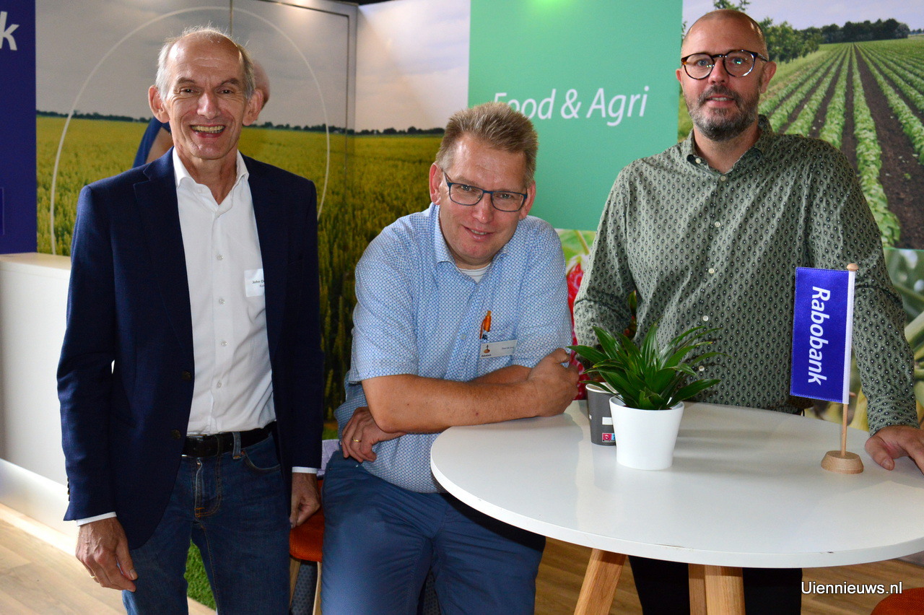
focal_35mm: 34
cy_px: 308
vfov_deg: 38.3
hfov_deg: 55.1
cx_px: 462
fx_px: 885
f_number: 6.3
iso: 800
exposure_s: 1/125
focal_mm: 23
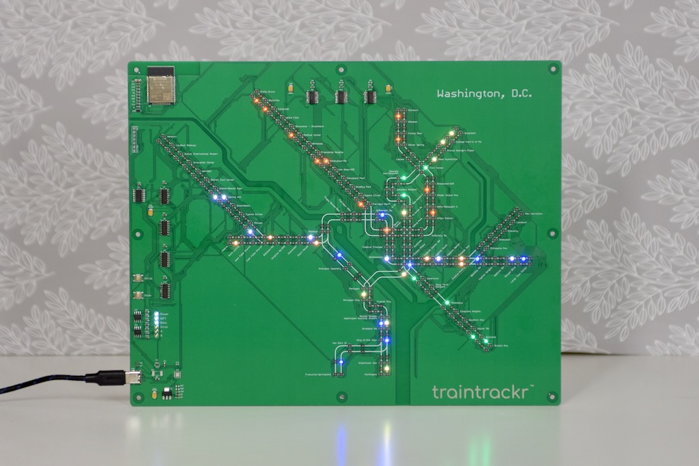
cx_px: 350
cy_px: 233
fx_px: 2039
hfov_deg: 19.5
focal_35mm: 105
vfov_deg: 13.0
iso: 450
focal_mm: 70
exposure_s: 1/50
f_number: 2.8
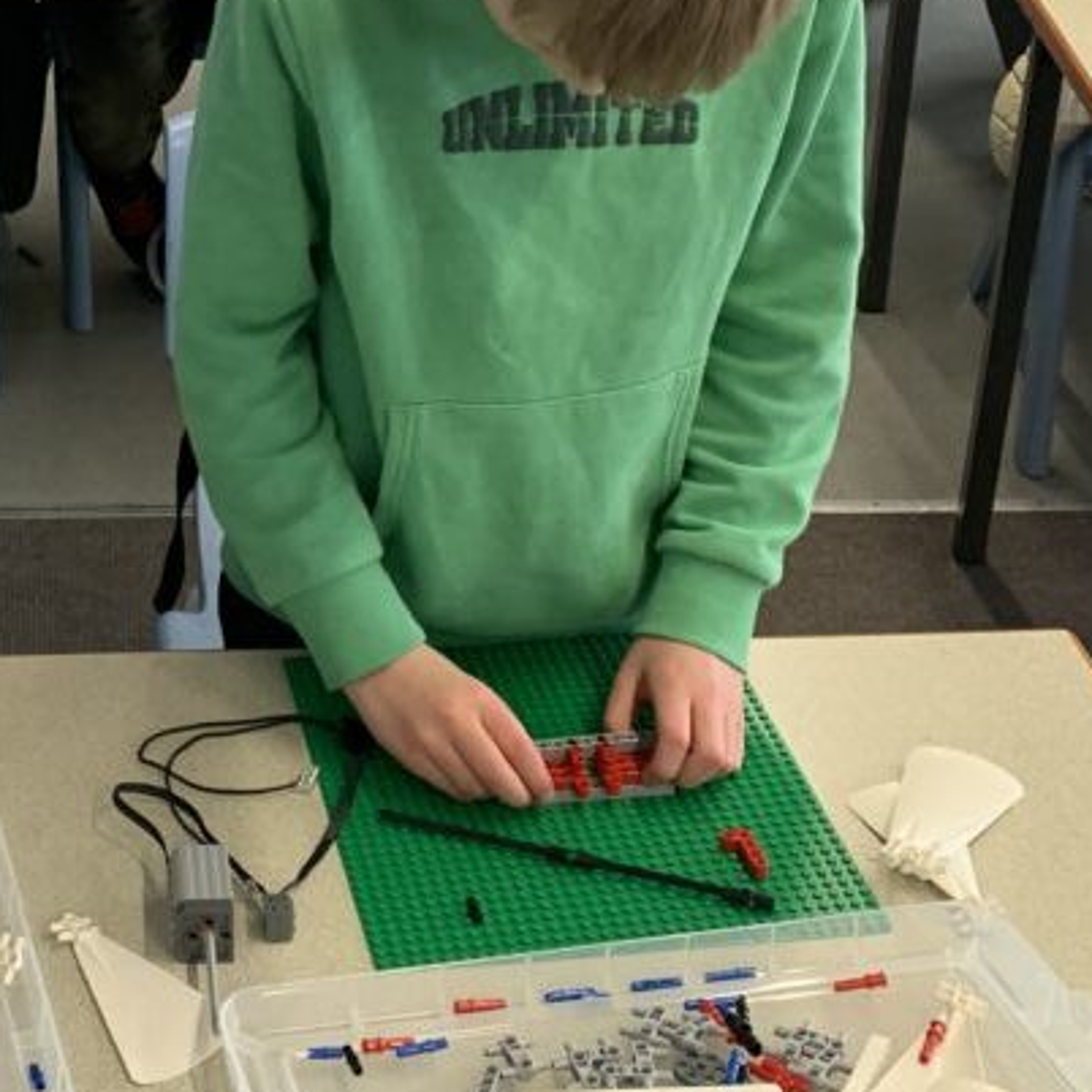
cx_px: 12
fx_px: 2570
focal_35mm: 72
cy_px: 128
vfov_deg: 23.4
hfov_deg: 23.1
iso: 100
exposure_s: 1/60
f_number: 1.8
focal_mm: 4.25
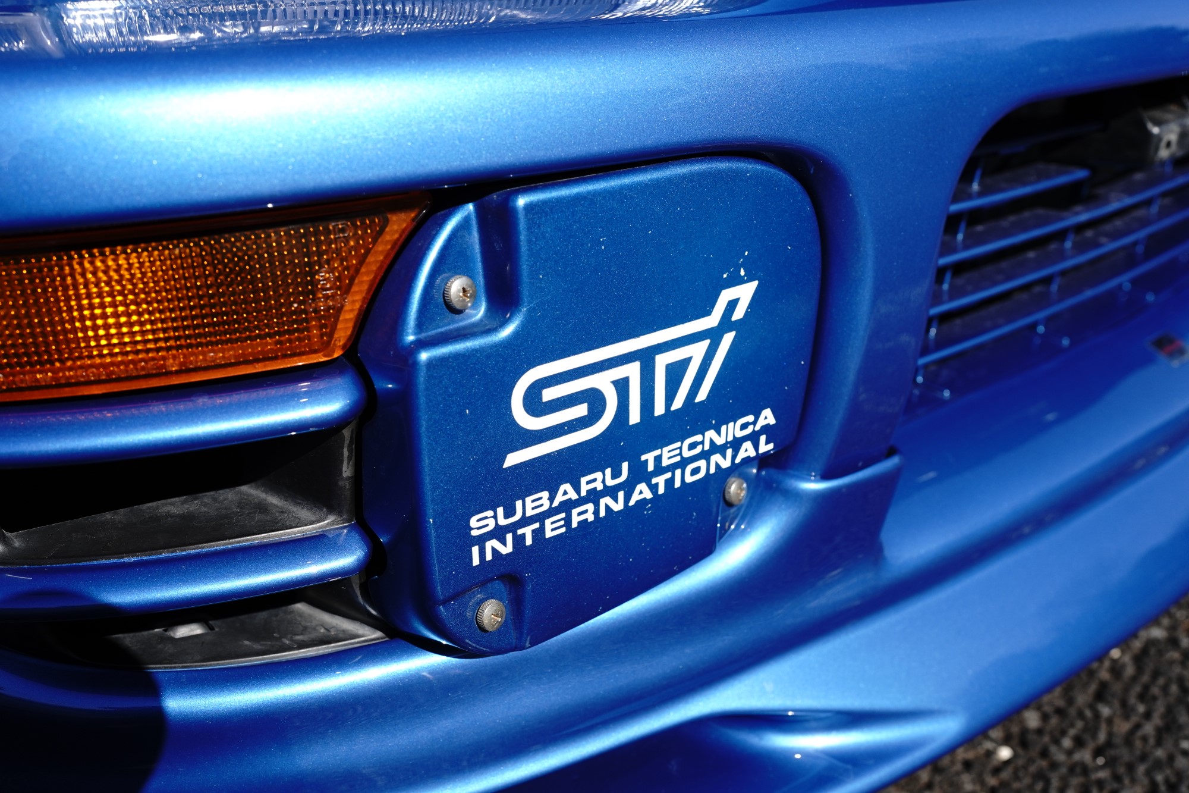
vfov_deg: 37.8
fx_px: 1156
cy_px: 396
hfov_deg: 54.4
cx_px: 594
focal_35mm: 35
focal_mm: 35
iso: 400
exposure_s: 1/1600
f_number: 5.6
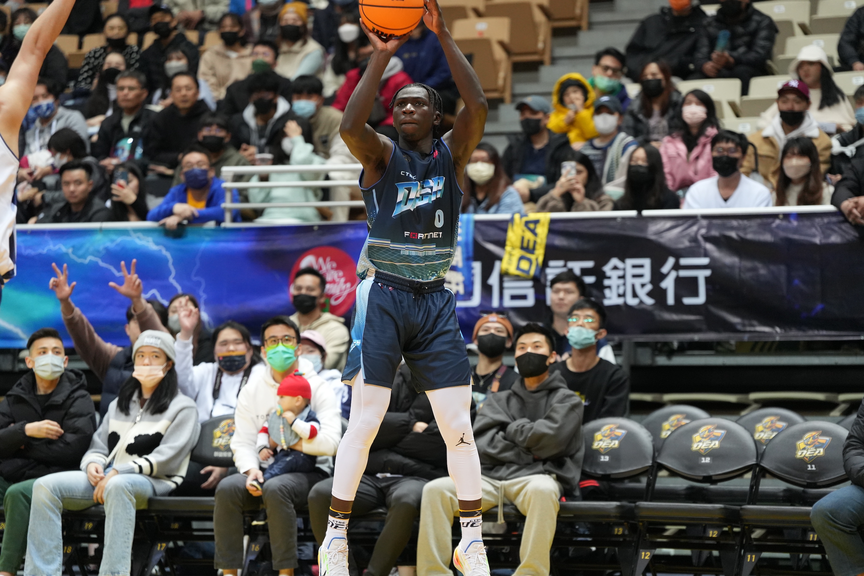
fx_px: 3456
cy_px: 288
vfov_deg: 9.5
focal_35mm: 144
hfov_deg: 14.3
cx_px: 432
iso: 3200
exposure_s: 1/1250
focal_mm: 144
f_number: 2.8
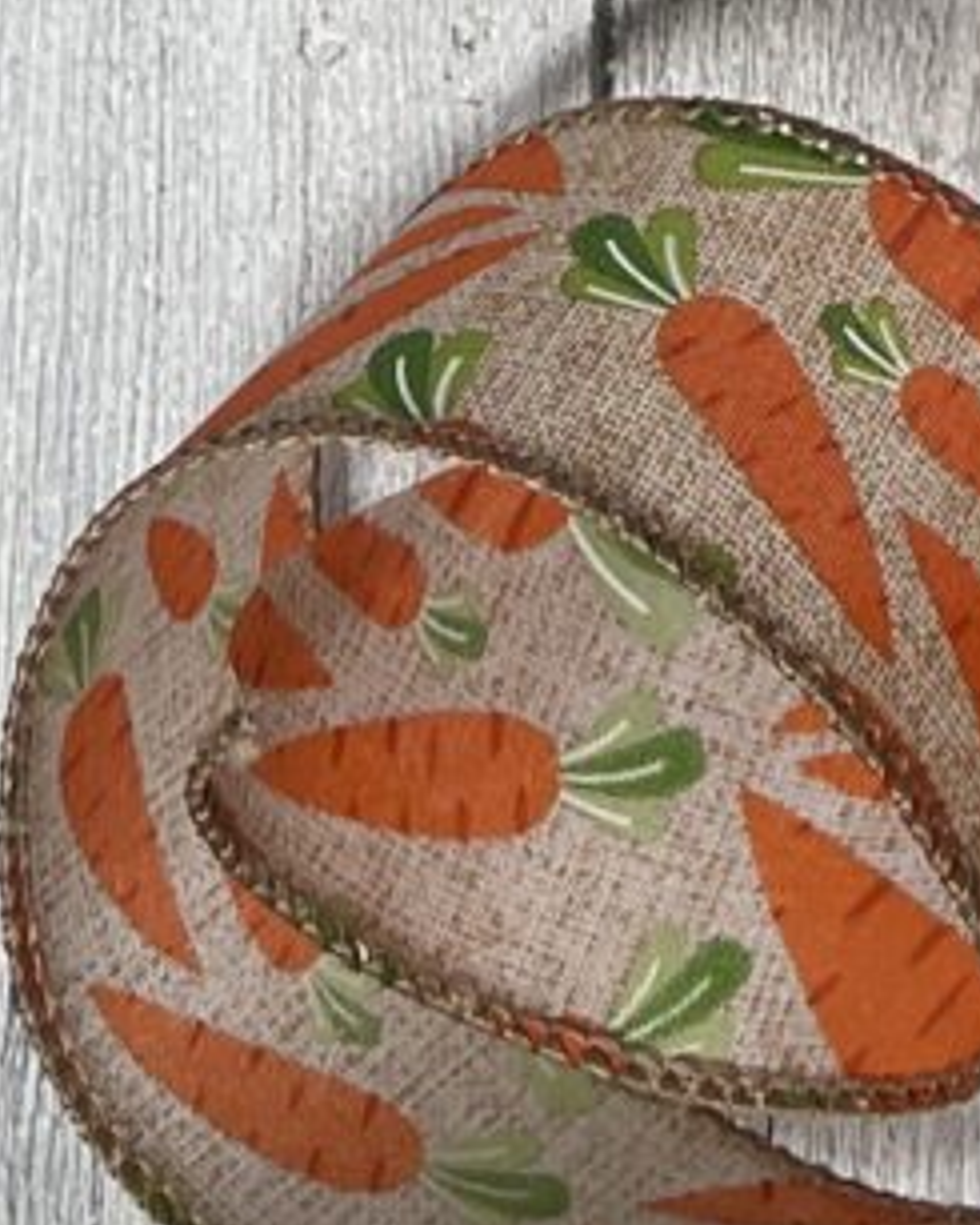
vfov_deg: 9.9
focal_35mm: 153
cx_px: 1744
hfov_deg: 9.6
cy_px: -2322
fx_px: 5544
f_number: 1.6
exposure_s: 1/120
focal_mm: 5.1
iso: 40
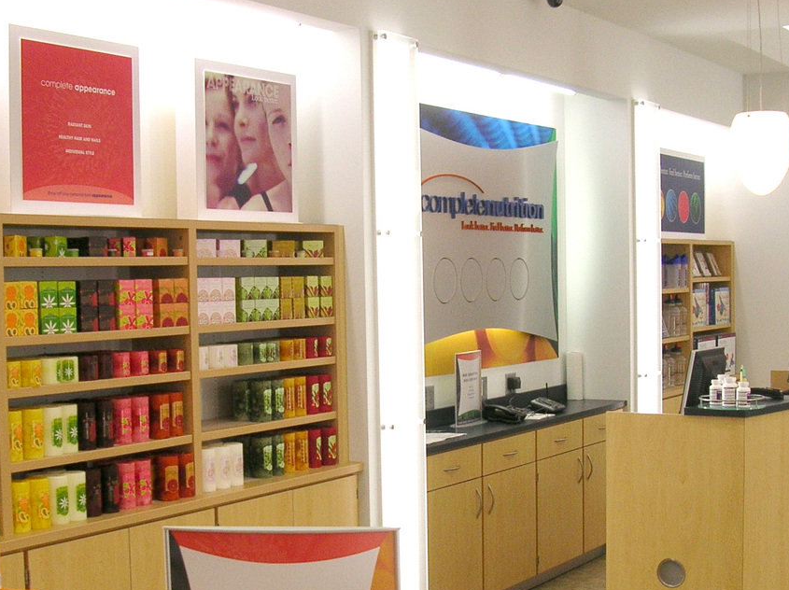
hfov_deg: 33.3
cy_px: 360
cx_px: 403
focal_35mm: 58
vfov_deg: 25.1
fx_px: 1321
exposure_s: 1/61.8
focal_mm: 5.8
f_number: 2.8
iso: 50
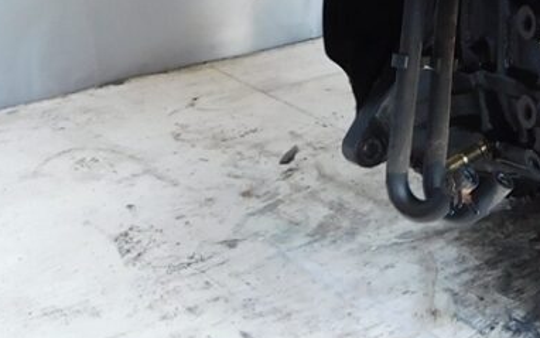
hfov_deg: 19.2
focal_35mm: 98
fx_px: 1443
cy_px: -212
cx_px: 751
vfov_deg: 12.5
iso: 125
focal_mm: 4
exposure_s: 1/30
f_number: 3
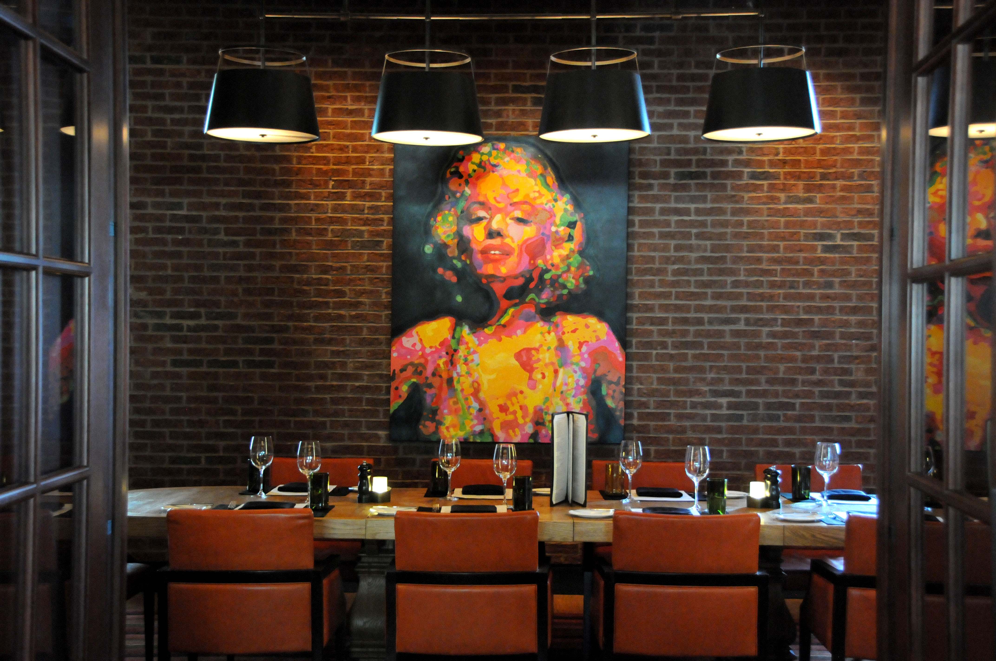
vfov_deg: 28.0
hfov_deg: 41.2
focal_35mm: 48
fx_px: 1326
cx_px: 498
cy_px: 330
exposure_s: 1/30
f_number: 4.2
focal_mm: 32
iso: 3200
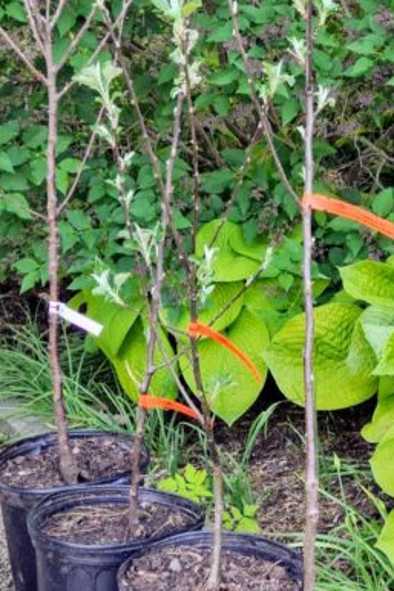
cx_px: 254
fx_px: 1397
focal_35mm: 85
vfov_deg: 23.8
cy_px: 187
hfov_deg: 16.0
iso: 200
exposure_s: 1/100
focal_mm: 12.2
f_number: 3.8
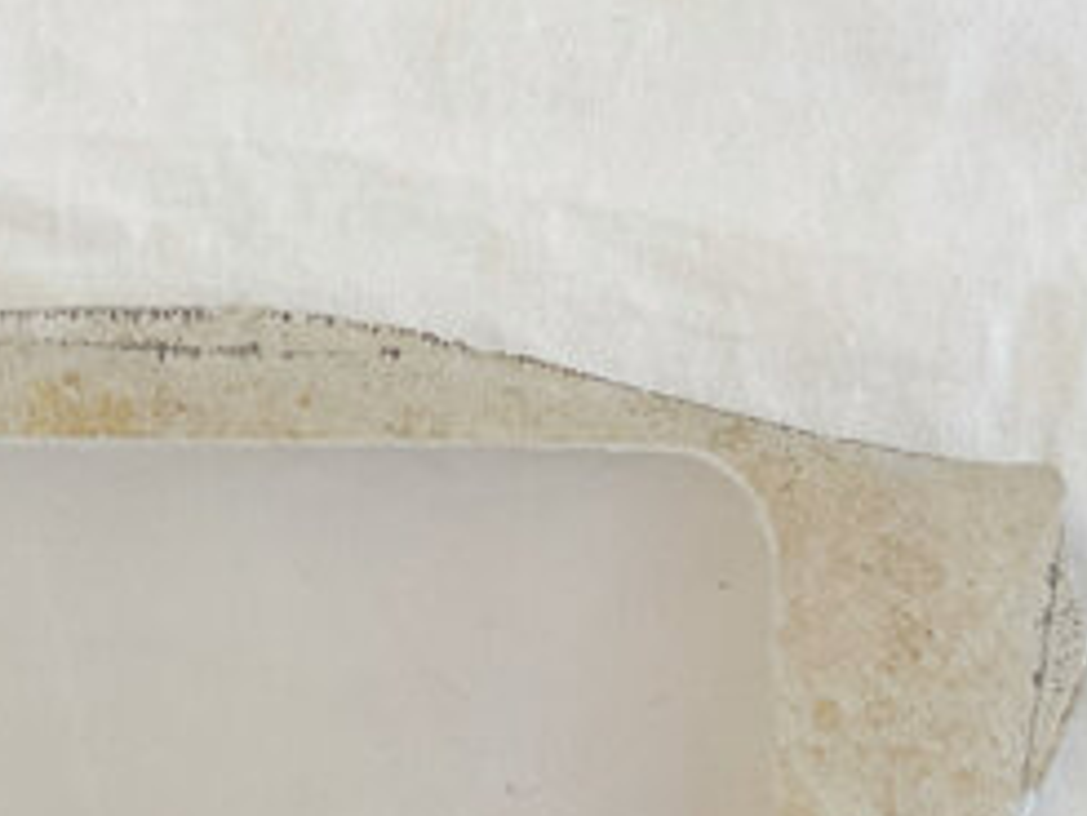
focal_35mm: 136
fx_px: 4273
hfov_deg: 14.4
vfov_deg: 10.8
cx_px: 186
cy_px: 772
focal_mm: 6
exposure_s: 1/122
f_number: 2
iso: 50
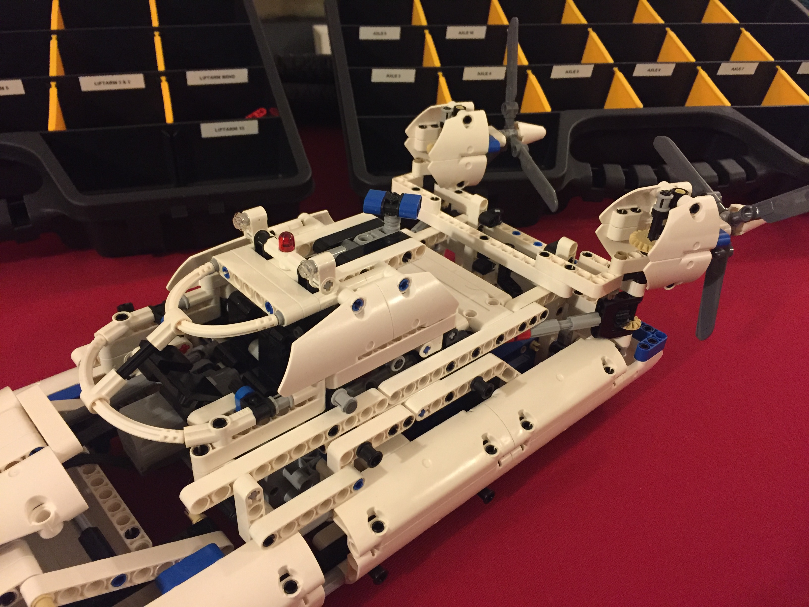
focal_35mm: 29
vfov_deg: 48.2
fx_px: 678
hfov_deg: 61.7
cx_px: 404
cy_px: 304
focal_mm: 4.15
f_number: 2.2
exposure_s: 1/17
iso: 250
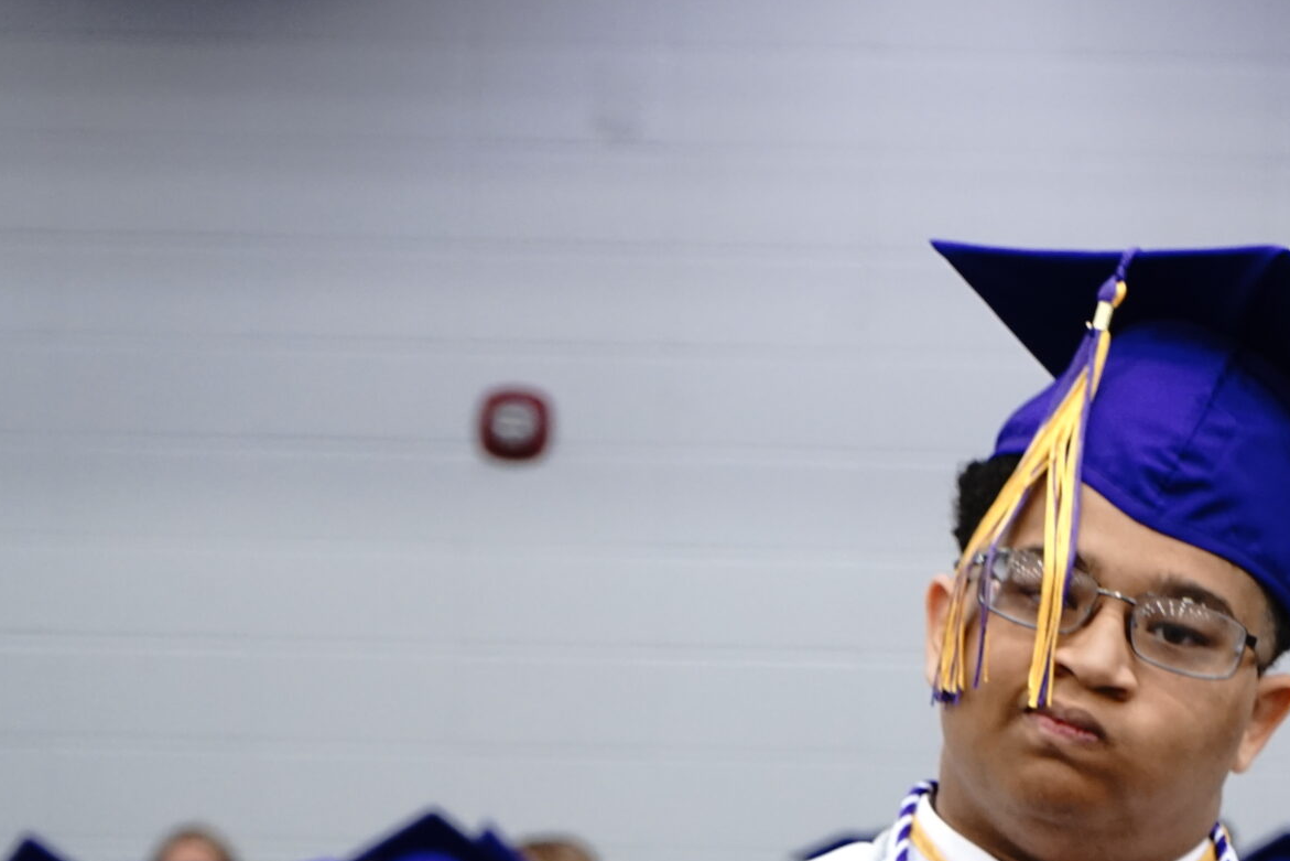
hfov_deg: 13.3
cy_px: 857
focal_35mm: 153
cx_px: 1140
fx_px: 5483
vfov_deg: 8.9
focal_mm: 70
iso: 1250
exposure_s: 1/80
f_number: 5.6
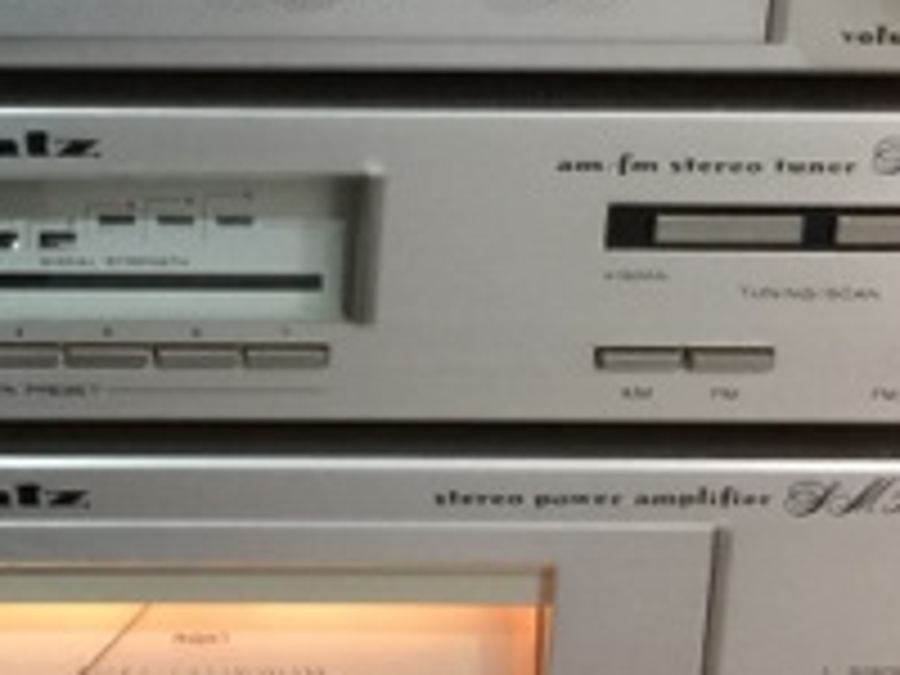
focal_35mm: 93
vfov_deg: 15.7
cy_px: 54
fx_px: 2418
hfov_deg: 19.9
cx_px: -158
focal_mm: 4.15
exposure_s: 1/4
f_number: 2.2
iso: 125
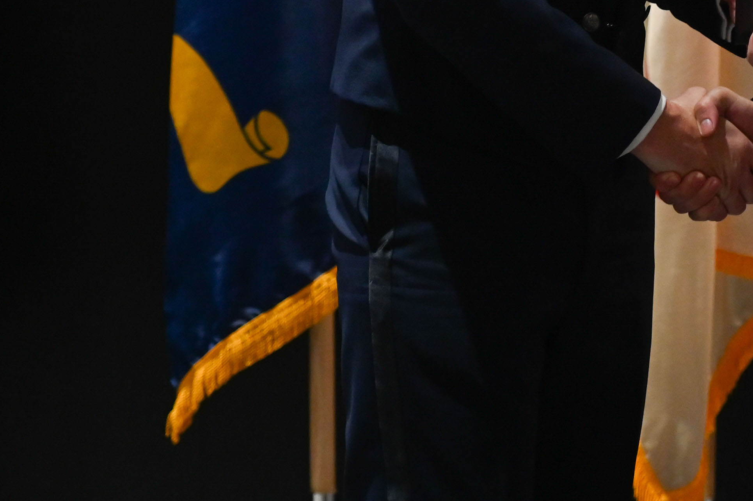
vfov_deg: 5.3
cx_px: 921
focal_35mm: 257
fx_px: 5372
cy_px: -224
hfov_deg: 7.9
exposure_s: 1/125
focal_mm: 82
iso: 2500
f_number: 2.8
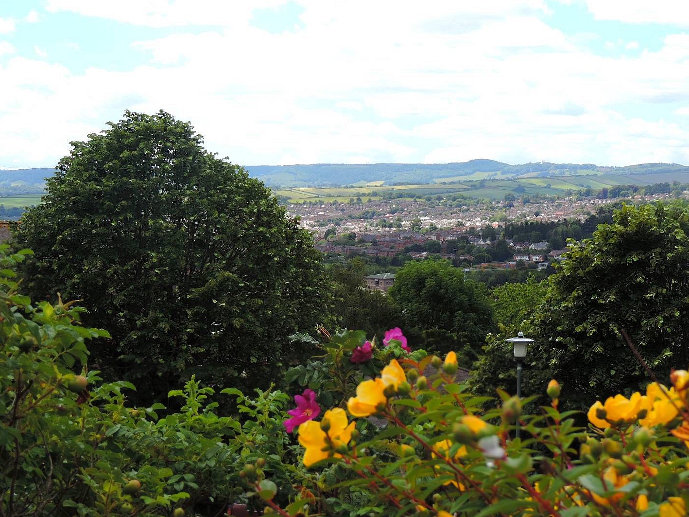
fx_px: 1572
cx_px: 324
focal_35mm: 79
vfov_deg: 18.7
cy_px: 244
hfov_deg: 24.7
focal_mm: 12.4
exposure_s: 1/500
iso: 80
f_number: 3.9
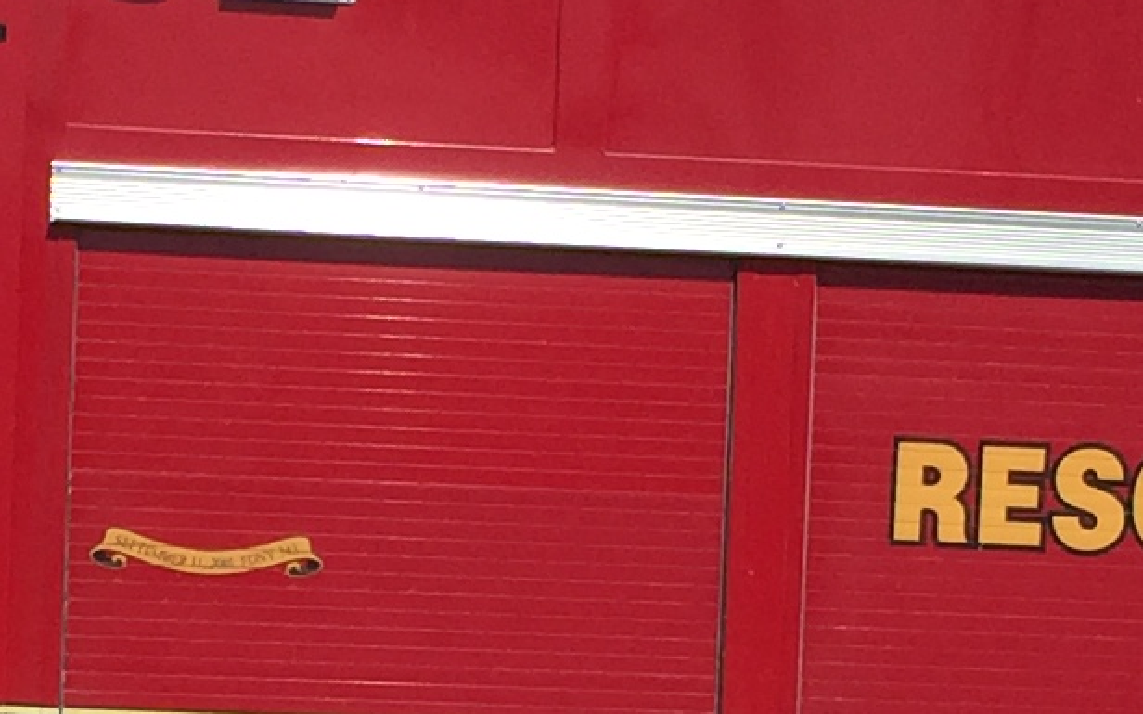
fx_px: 5078
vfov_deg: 8.0
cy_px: 647
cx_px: 148
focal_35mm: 163
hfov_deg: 12.8
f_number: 2.2
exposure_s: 1/3049
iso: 32
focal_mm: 4.15
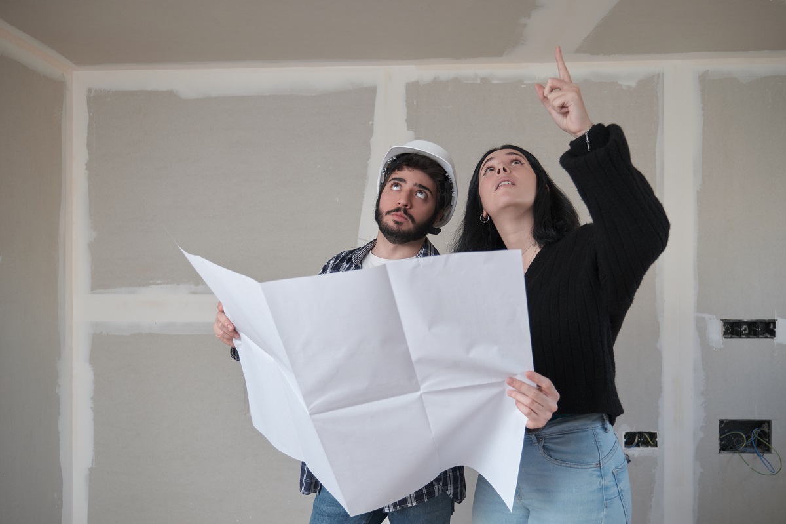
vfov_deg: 44.9
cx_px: 393
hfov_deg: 63.7
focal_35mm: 29
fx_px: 633
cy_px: 262
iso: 400
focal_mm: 19.4
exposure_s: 1/125
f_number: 2.8
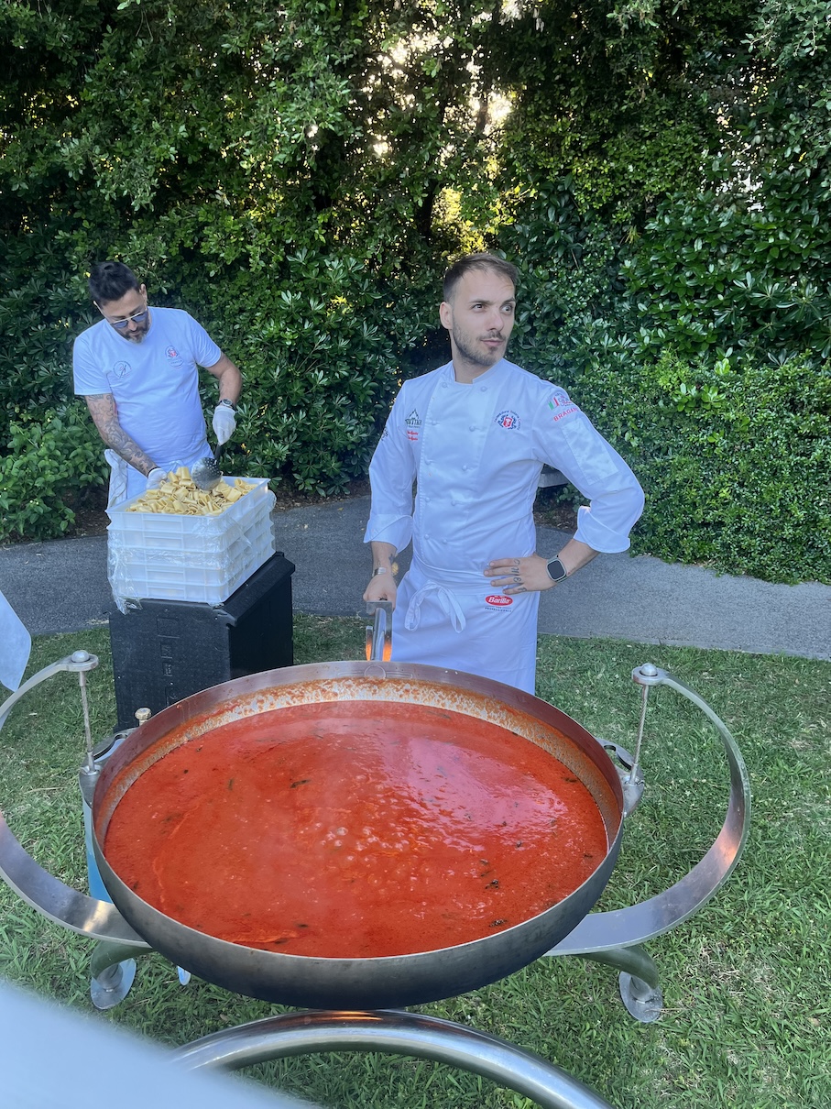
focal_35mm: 26
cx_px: 416
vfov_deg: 67.3
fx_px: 833
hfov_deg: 53.0
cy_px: 554
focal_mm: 5.1
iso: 40
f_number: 1.6
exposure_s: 1/177
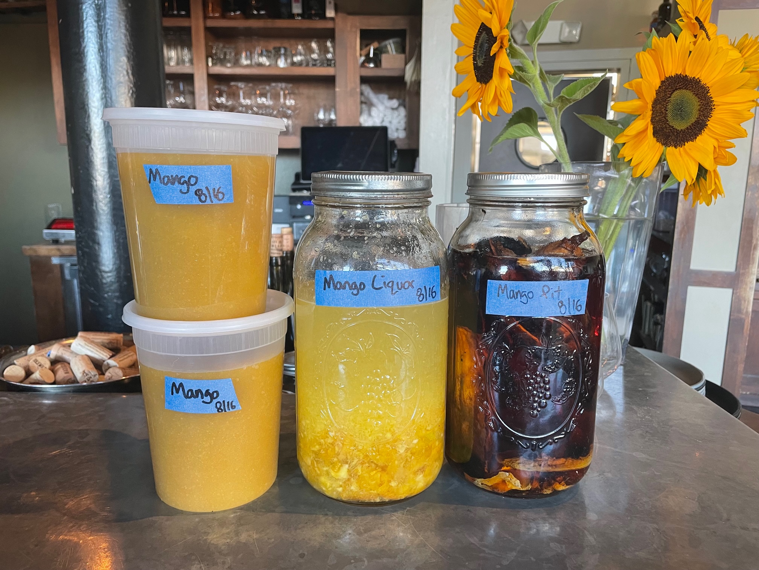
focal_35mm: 26
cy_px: 285
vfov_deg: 53.1
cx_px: 380
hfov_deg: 67.3
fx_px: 570
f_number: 1.6
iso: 200
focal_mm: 4.2
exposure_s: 1/60
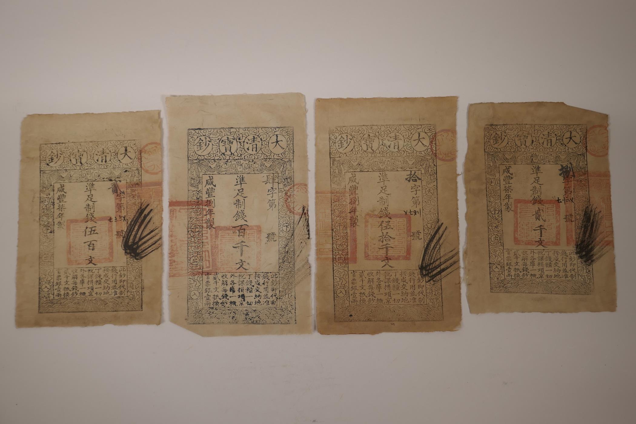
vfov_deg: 51.3
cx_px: 318
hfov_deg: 71.5
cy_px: 212
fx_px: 442
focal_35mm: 25
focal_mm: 9.1
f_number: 5
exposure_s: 1/125
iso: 125
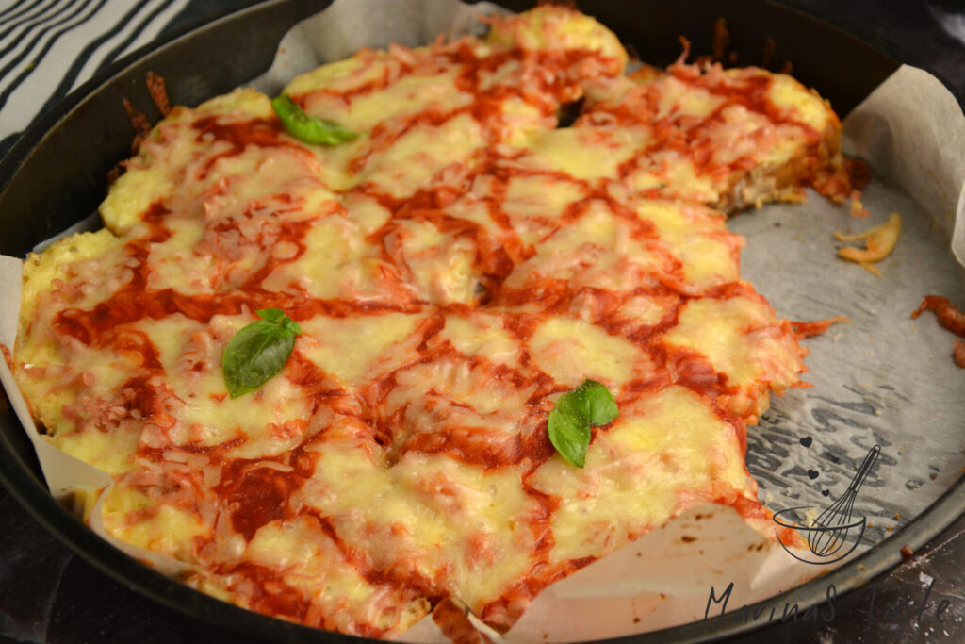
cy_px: 322
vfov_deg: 23.8
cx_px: 482
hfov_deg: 35.0
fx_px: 1528
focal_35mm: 57
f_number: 5.6
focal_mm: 38
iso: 800
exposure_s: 1/200
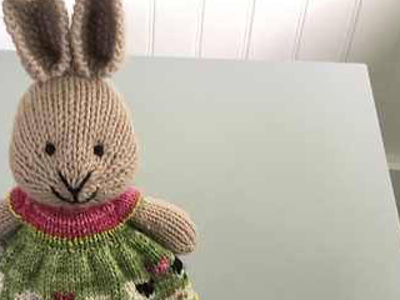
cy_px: 252
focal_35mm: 58
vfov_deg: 24.7
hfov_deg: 32.3
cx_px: 75
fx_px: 670
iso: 125
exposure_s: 1/30
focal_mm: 4.15
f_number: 2.2
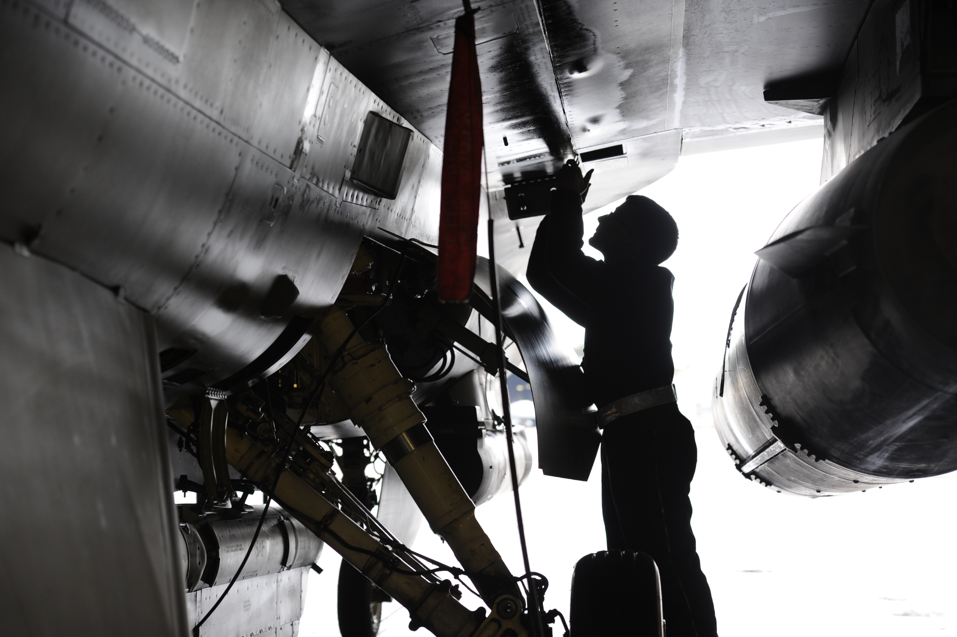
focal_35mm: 70
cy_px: 318
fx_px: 1860
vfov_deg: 19.4
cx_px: 478
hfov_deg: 28.9
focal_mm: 70
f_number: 4.5
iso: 640
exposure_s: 1/125
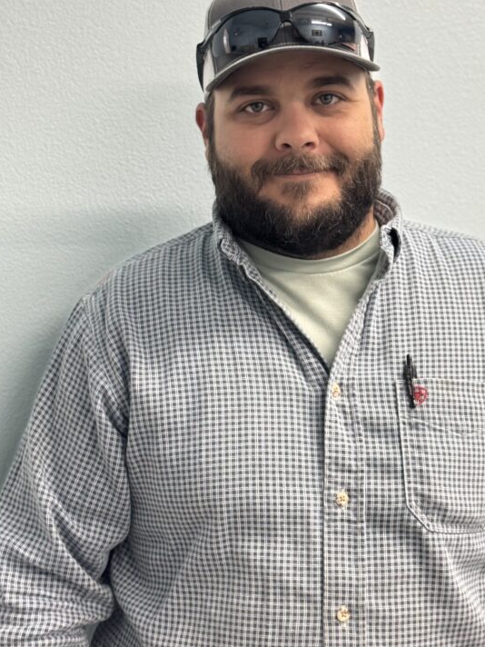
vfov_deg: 28.1
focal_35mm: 69
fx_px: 1289
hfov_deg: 21.3
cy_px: 246
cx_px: 299
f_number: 1.78
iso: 100
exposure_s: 1/44
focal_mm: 6.76
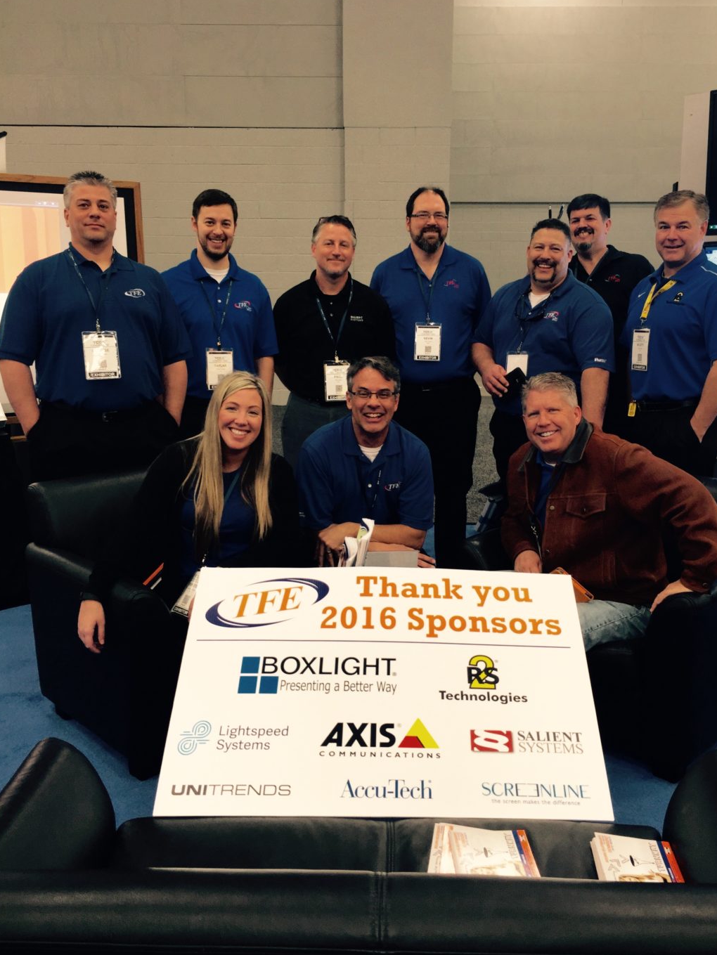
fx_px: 883
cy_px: 462
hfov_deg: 44.1
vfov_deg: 56.8
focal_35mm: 32
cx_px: 390
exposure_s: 1/33
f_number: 2.2
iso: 32
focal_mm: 4.15
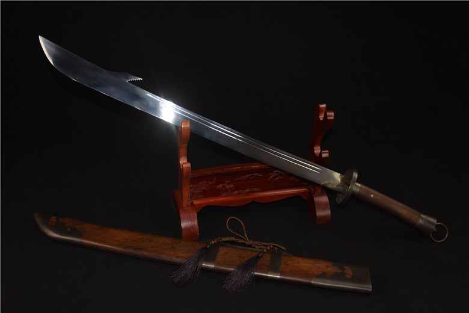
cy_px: 156
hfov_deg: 53.1
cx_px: 234
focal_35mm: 36
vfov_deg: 36.9
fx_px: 469
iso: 100
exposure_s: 1/60
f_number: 3.8
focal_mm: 24
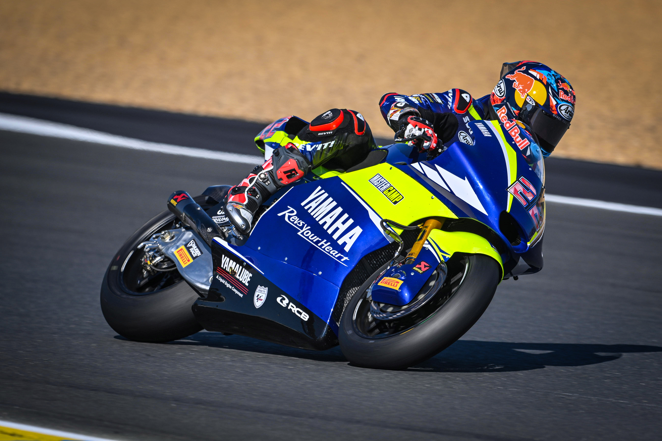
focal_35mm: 600
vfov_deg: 2.3
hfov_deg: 3.4
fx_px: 11030
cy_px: 220
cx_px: 331
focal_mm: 400
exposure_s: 1/1000
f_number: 5.6
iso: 80
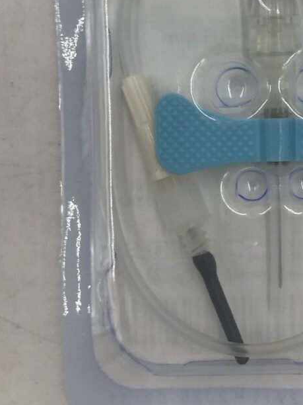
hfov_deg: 23.5
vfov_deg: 31.4
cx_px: 264
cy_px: 127
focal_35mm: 61
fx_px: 712
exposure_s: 1/286
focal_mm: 3.99
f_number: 1.8
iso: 20
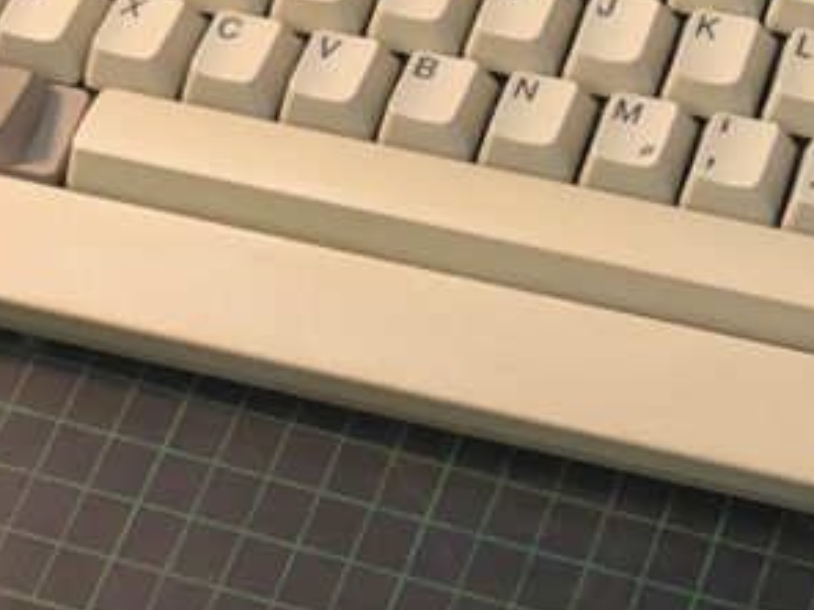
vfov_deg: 10.1
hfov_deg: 13.8
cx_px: 1155
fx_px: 3198
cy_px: -621
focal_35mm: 136
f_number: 1.8
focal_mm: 3.99
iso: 50
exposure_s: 1/17
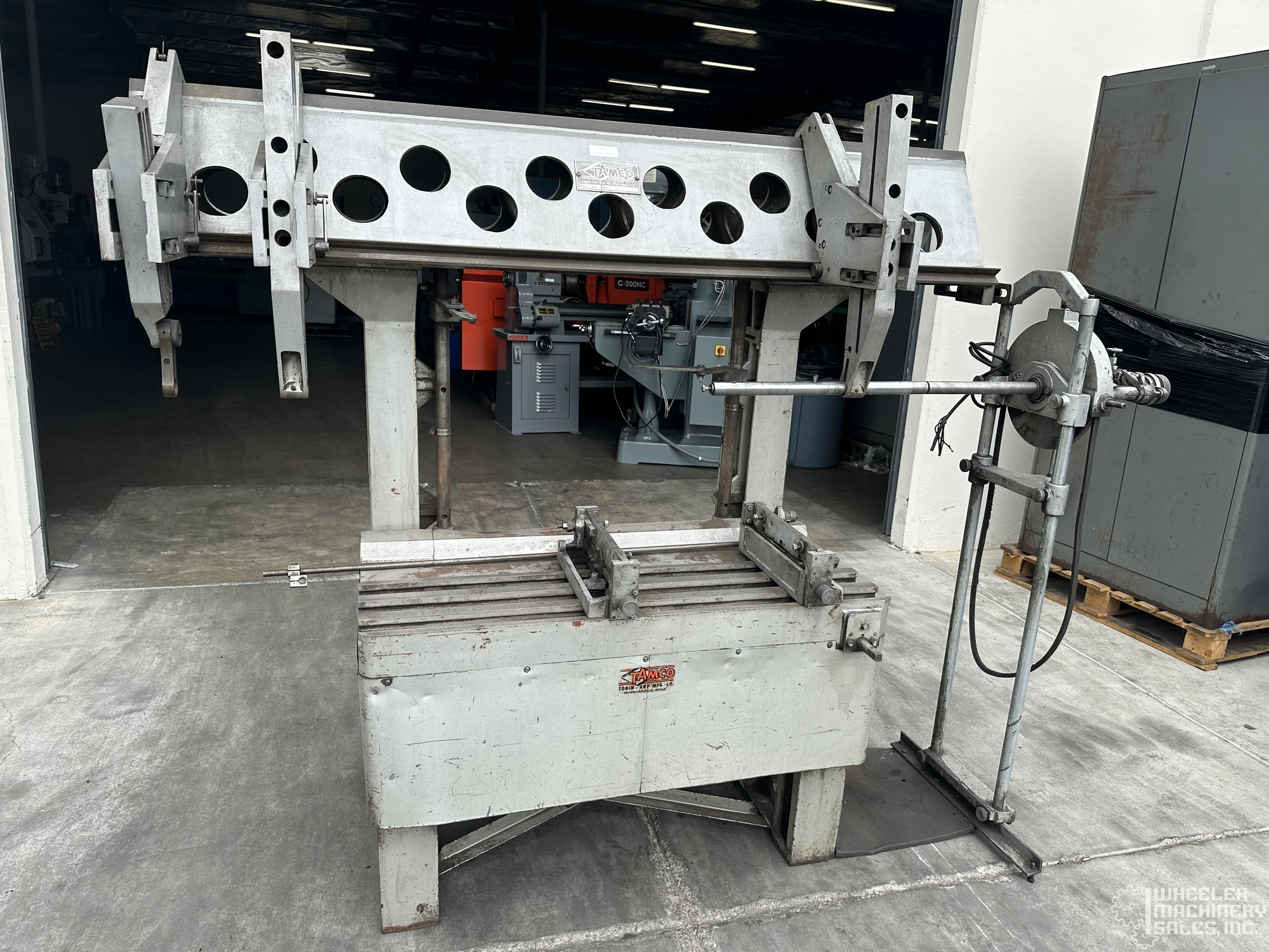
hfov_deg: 71.6
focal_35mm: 24
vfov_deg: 56.8
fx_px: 880
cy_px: 476
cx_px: 634
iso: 80
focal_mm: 6.86
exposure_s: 1/1393
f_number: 1.78
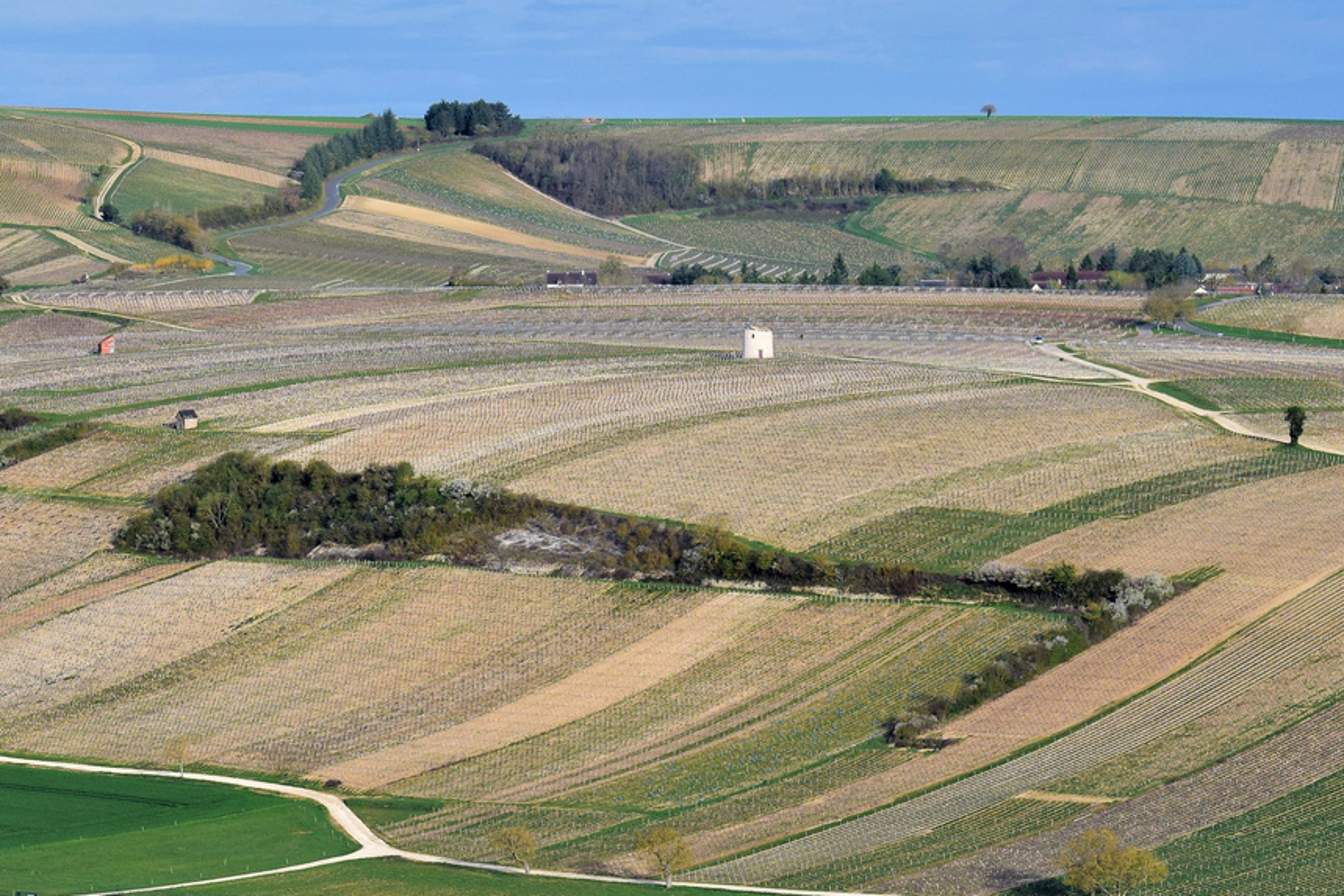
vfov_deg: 6.9
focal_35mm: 198
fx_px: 7393
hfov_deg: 10.4
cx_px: 904
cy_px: 632
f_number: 7.1
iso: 400
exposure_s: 1/800
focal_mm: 70
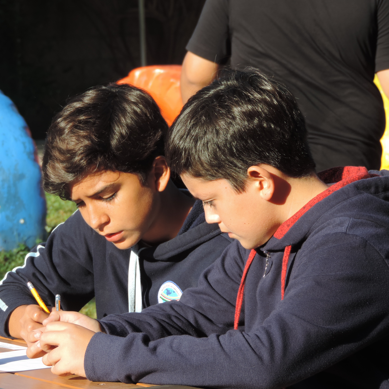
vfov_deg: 8.7
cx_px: 149
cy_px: 195
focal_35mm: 201
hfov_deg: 8.7
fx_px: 2555
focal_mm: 30.3
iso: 80
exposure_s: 1/200
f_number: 4.5
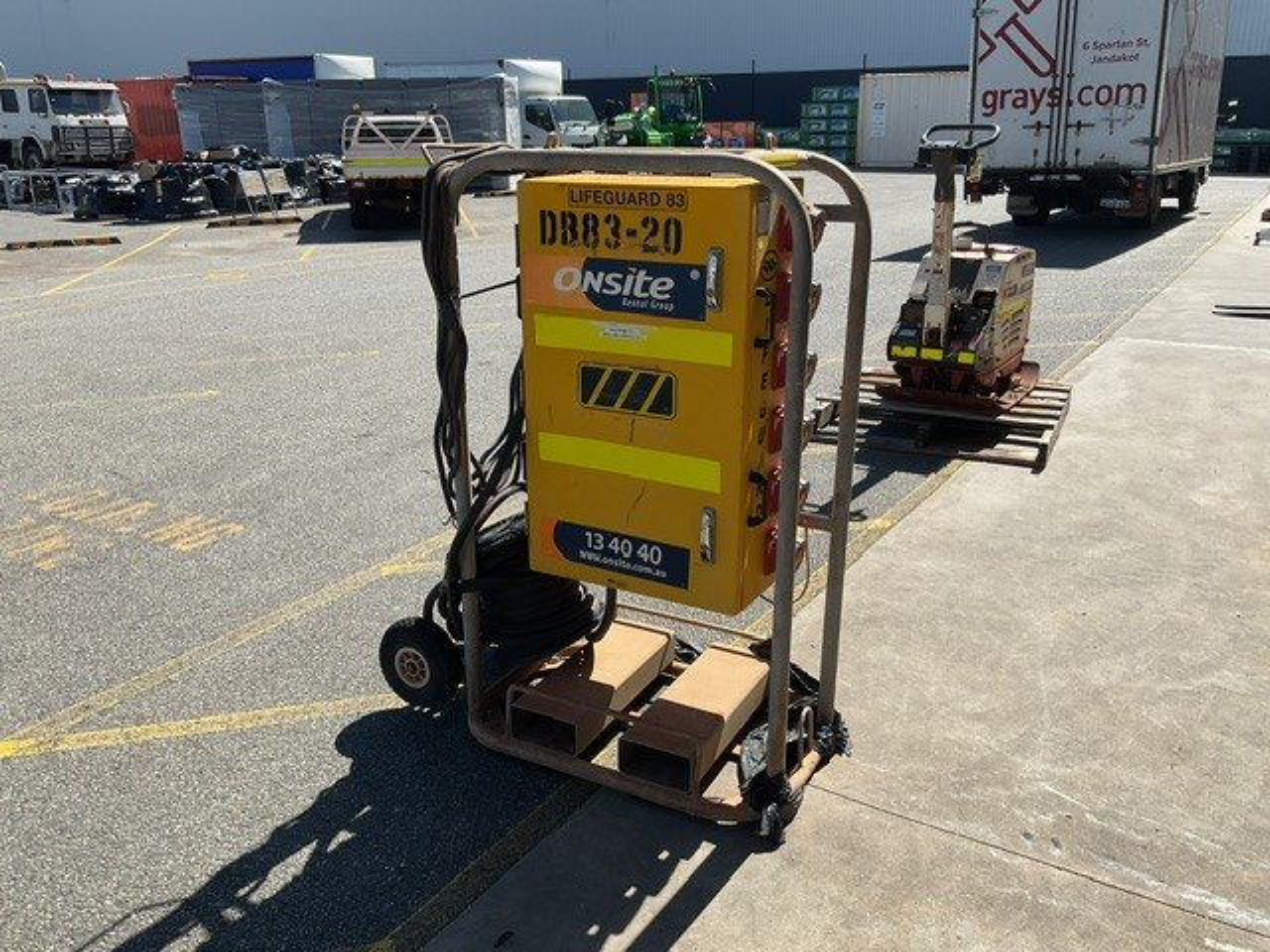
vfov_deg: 48.2
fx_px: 1064
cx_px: 635
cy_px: 476
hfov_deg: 61.7
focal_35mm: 29
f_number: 1.8
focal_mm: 3
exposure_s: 1/1675
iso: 16
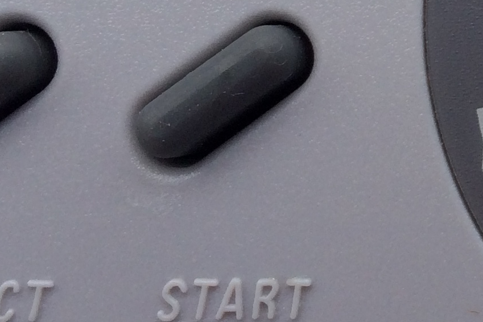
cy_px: -65
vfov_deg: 11.6
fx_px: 1556
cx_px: 776
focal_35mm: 116
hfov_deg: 15.8
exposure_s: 1/892
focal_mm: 4.15
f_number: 2.2
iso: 32
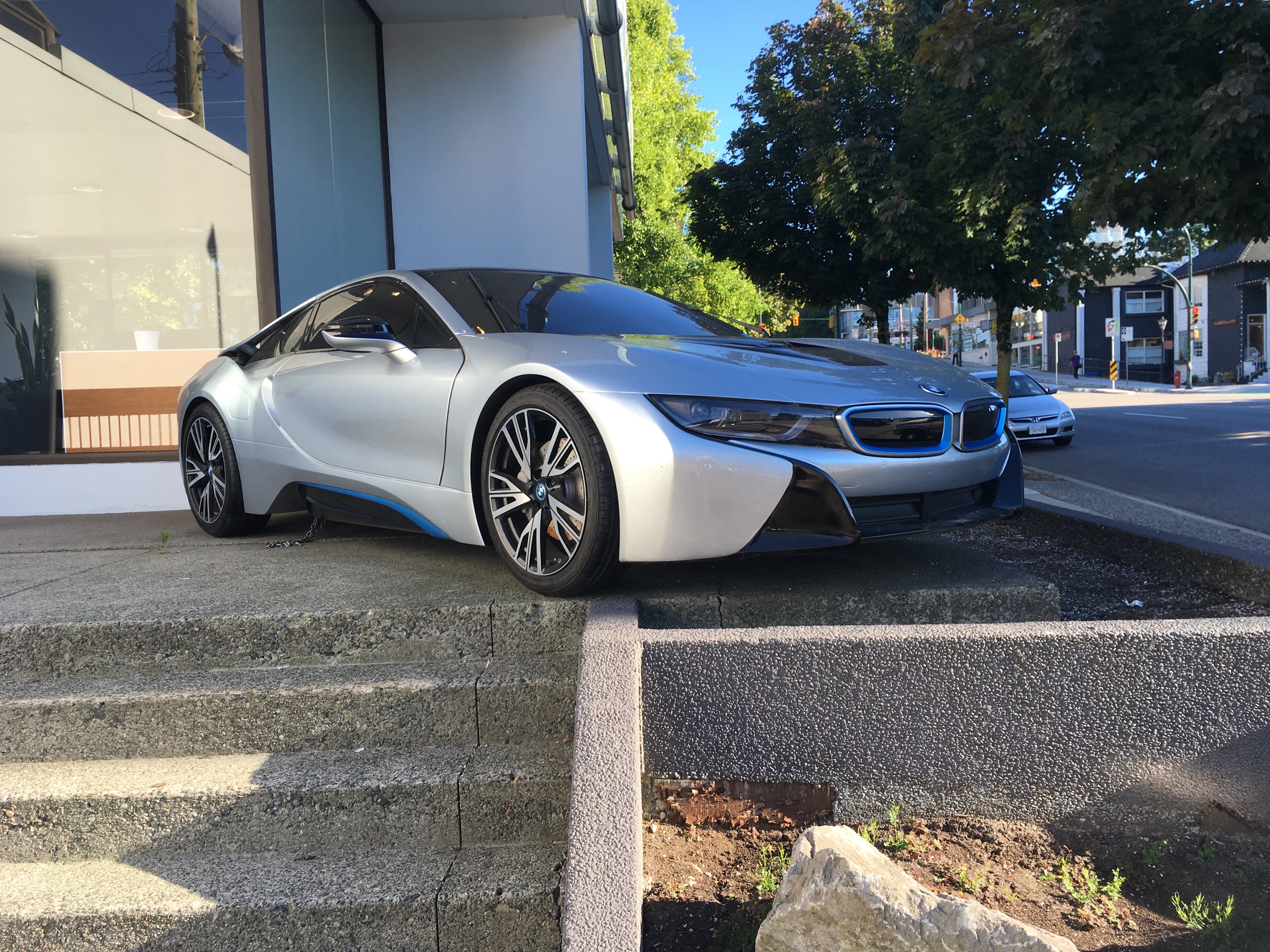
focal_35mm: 29
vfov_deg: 48.2
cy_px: 476
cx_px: 635
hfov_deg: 61.7
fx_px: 1064
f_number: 2.2
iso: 25
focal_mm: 4.15
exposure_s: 1/342
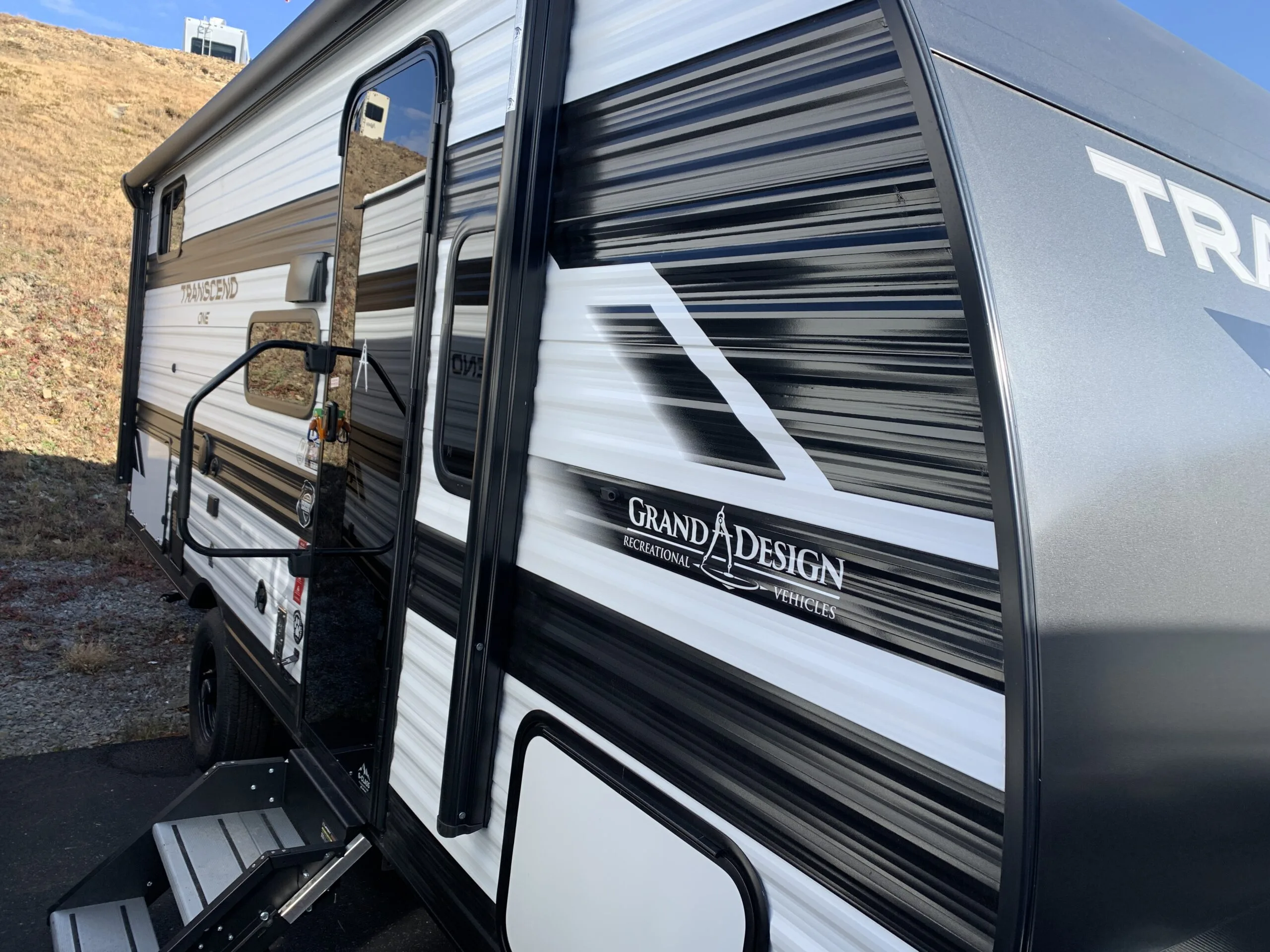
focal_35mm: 26
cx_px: 635
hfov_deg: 67.3
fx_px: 954
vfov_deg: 53.1
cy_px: 476
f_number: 1.8
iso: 25
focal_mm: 4.25
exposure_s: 1/754
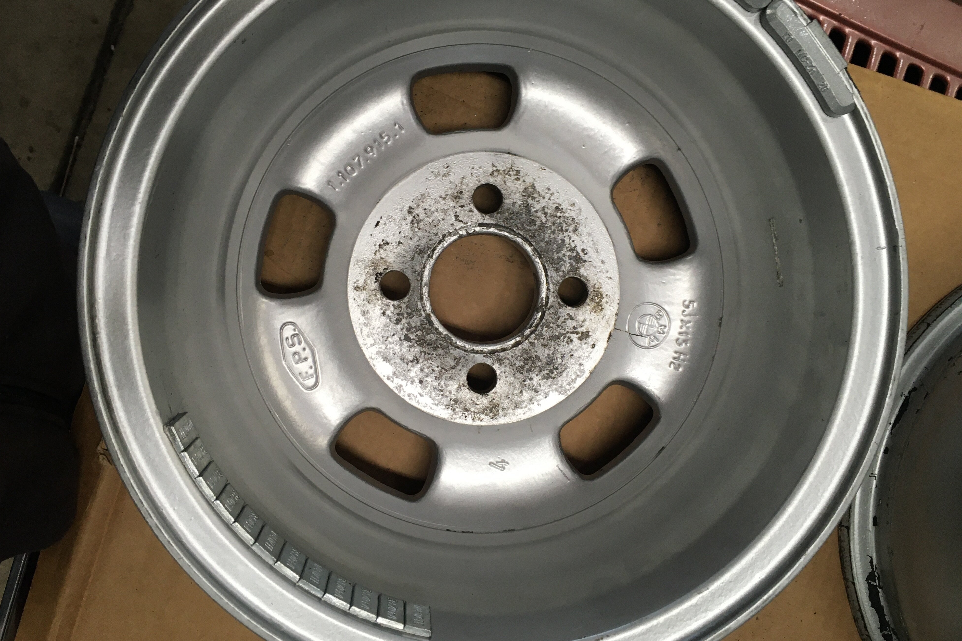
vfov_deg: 42.3
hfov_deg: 60.3
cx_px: 468
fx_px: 828
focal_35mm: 31
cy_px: 292
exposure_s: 1/30
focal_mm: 4.15
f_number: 2.2
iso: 32
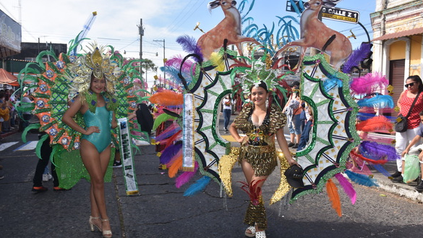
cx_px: 214
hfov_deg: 66.1
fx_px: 325
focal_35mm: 29
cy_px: 128
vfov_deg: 40.1
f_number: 6.3
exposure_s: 1/250
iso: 100
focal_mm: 18
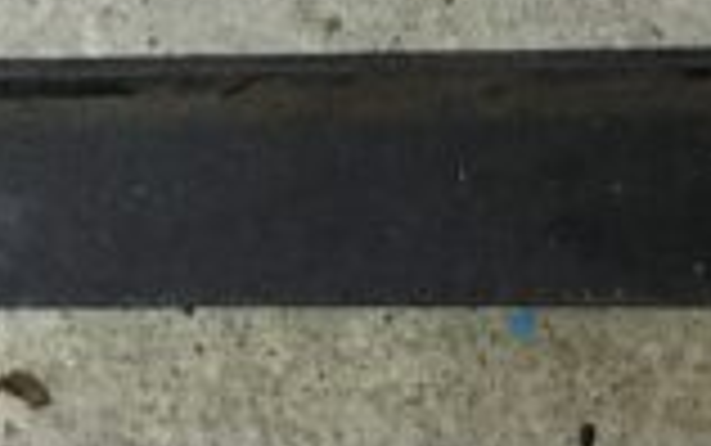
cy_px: -365
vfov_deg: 8.5
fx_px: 2889
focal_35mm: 149
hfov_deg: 13.9
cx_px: 110
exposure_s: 1/30
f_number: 2.2
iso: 250
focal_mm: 4.15
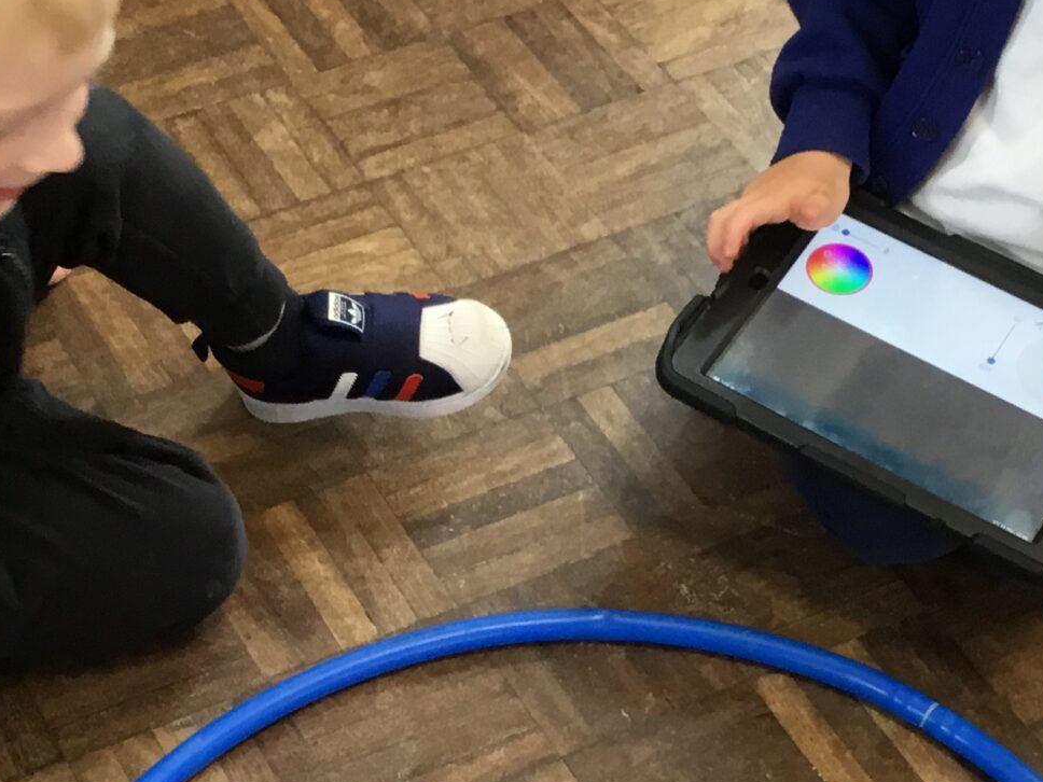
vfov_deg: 17.9
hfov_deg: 23.8
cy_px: 556
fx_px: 2471
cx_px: 437
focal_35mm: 82
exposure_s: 1/33
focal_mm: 3.3
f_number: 2.4
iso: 80
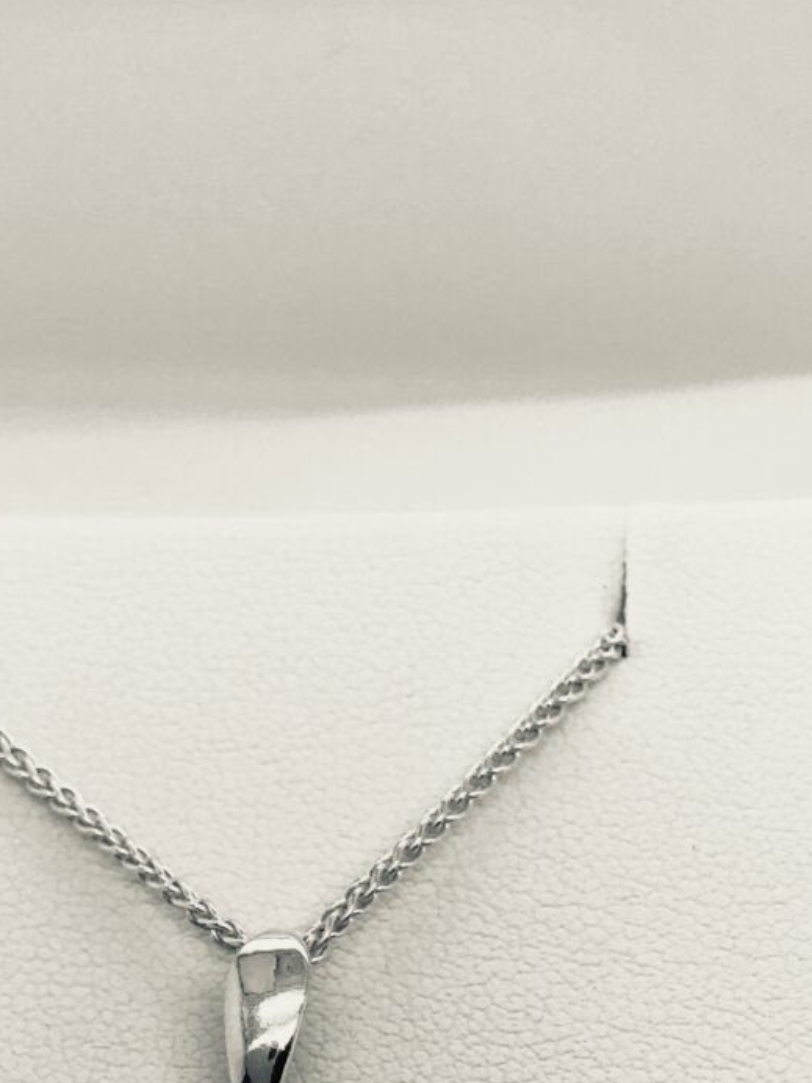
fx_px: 2127
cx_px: 243
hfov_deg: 21.5
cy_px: 1066
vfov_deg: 27.1
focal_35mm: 68
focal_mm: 3.99
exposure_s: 1/1953
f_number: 1.8
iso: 20
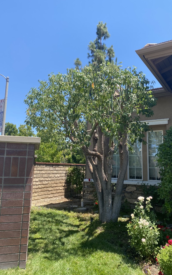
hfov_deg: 44.4
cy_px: 136
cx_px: 97
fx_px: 210
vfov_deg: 66.5
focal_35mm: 28
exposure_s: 1/1124
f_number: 1.8
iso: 32
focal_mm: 4.25
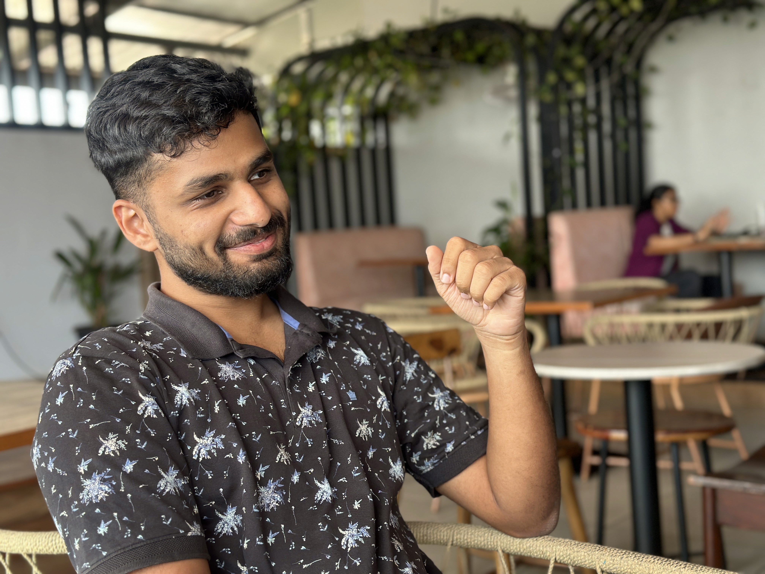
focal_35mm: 48
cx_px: 382
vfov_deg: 30.3
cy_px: 287
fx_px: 1061
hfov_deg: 39.7
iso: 80
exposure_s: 1/208
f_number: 1.78
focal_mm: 6.86
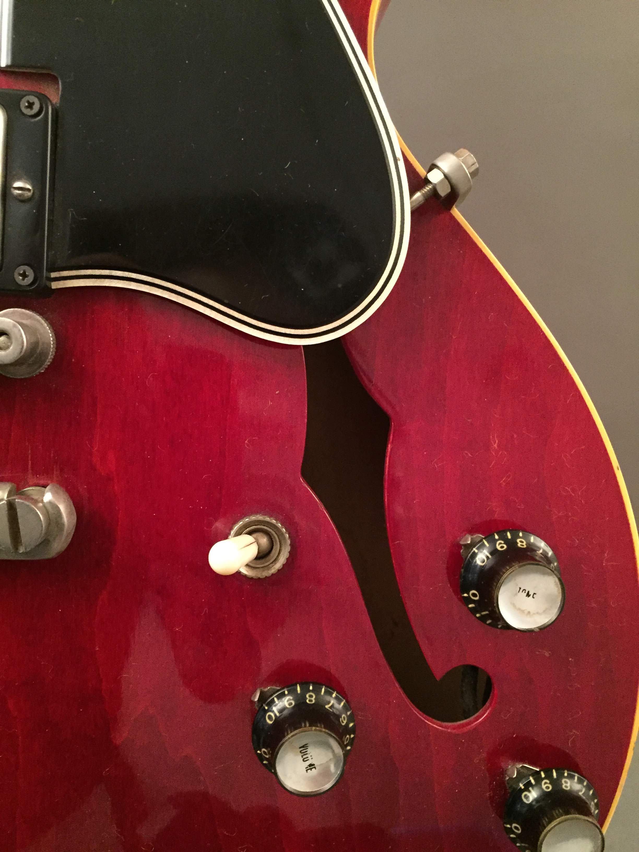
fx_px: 714
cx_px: 320
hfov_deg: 48.2
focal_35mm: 29
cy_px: 426
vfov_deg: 61.7
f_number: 2.2
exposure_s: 1/15
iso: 400
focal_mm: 4.15
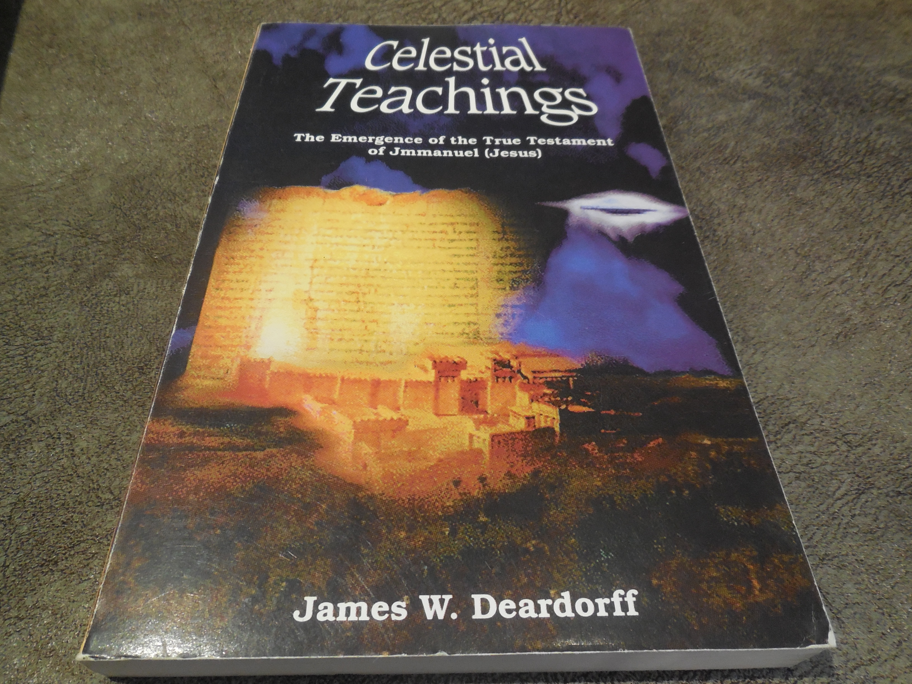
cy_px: 342
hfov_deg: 69.4
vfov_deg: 54.9
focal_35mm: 25
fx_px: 659
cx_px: 456
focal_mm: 4.5
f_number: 3.1
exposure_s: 1/30
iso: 400
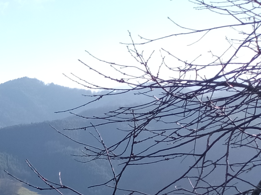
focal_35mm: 105
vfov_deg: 13.6
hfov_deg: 15.5
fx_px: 792
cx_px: -239
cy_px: 245
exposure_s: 1/907
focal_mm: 3.79
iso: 114
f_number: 2.2
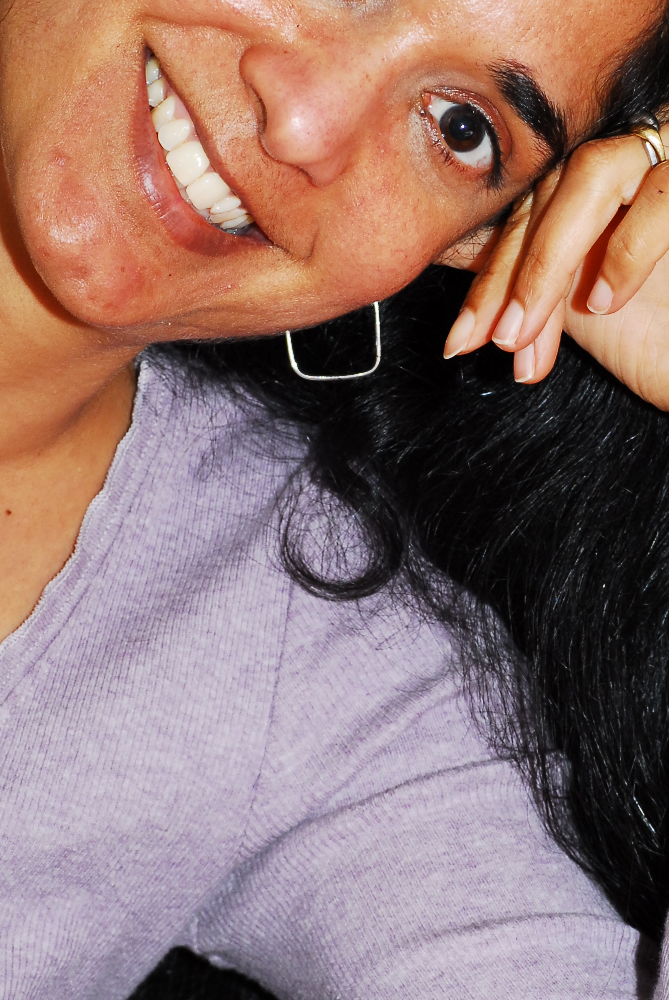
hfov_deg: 5.2
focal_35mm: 263
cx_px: 426
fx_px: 7313
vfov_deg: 7.8
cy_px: 554
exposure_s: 1/60
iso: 400
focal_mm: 90
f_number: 9
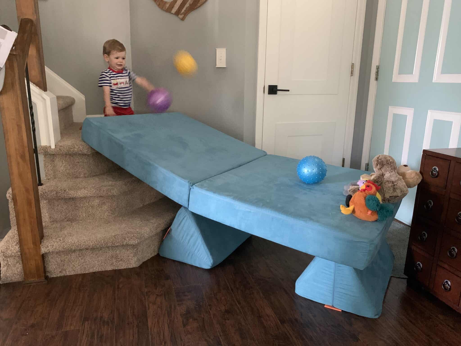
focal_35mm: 26
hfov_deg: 67.3
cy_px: 173
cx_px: 230
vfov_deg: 53.1
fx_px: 346
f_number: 1.8
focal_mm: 4.25
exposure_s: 1/30
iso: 640
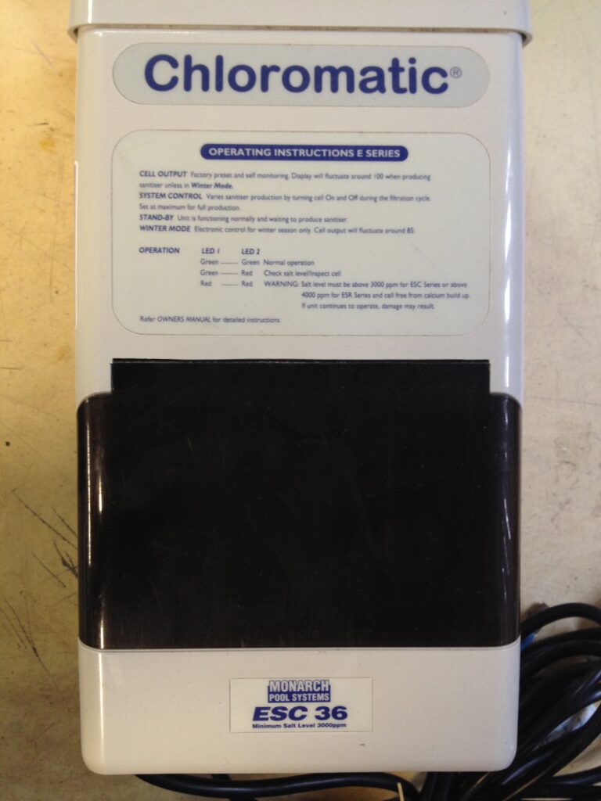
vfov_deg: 52.6
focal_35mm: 35
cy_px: 400
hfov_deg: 40.7
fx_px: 810
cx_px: 300
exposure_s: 1/20
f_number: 2.4
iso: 100
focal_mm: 4.28
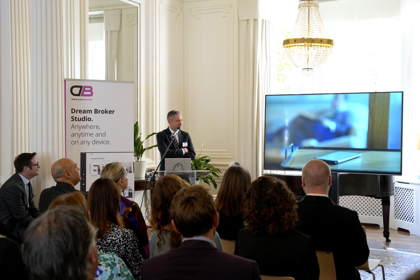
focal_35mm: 49
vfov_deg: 27.5
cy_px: 140
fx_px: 572
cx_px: 210
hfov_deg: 40.3
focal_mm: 49
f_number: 5
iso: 2500
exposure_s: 1/100
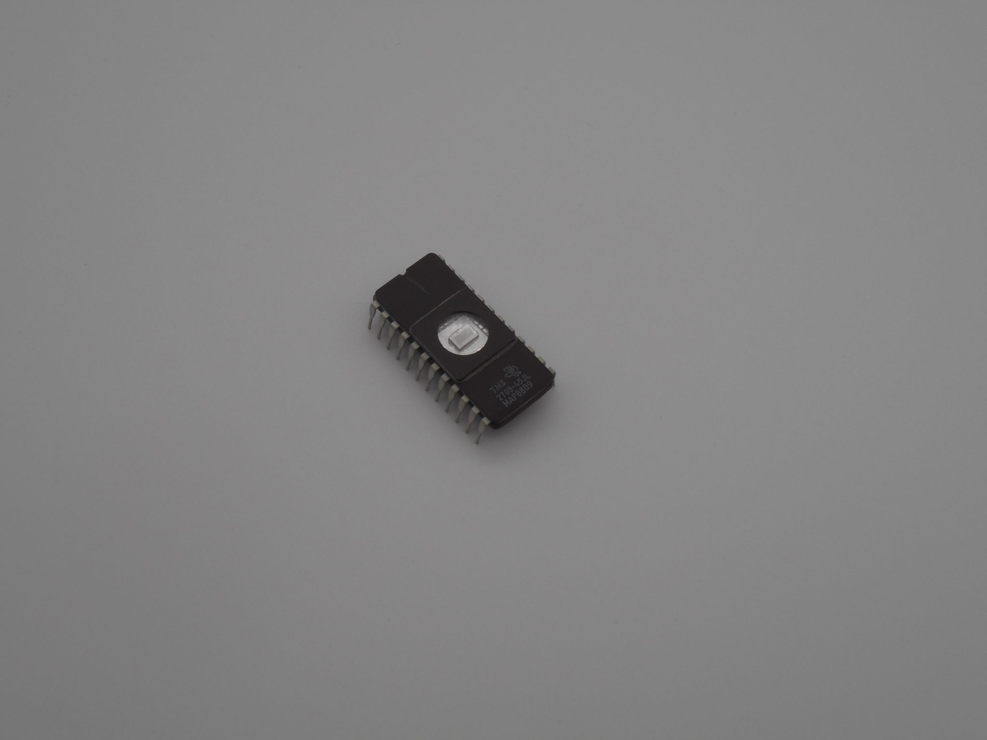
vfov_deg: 21.9
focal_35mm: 67
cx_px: 494
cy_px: 370
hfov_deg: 29.0
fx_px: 1910
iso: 80
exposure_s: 1/200
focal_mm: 12
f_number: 5.3
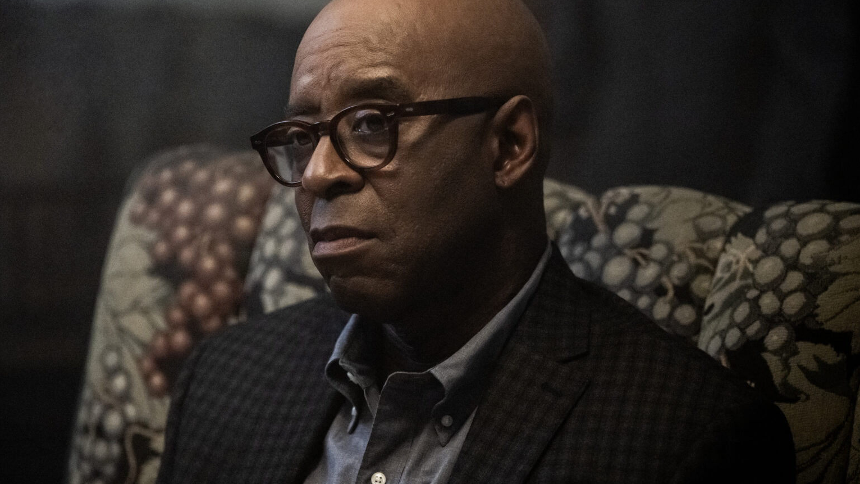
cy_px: 207
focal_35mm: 147
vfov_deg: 8.3
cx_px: 430
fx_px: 3352
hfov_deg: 14.6
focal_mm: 140
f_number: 2.8
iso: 5000
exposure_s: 1/100
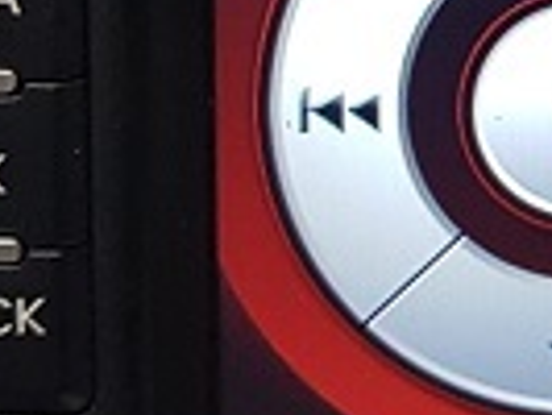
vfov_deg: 9.3
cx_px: 1098
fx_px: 2522
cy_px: -60
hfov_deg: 11.3
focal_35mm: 158
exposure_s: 1/60
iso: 125
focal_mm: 4.2
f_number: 1.7
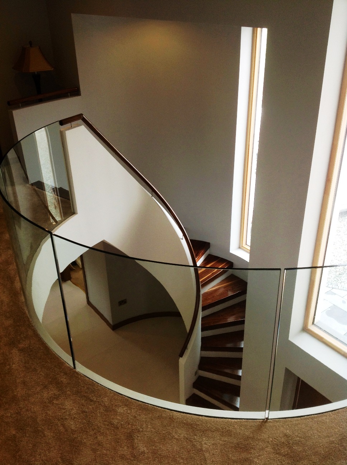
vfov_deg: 52.7
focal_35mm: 35
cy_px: 232
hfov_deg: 40.6
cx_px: 174
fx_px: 469
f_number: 2.4
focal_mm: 4.28
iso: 50
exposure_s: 1/30
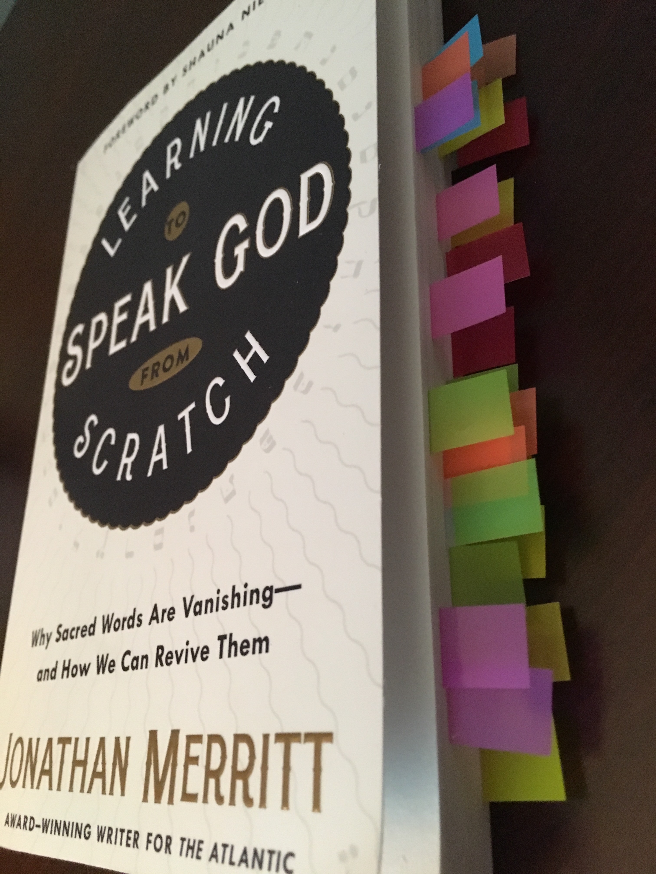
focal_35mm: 29
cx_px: 328
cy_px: 437
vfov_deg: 61.7
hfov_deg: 48.2
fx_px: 733
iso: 320
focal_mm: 4.15
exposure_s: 1/15
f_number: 2.2
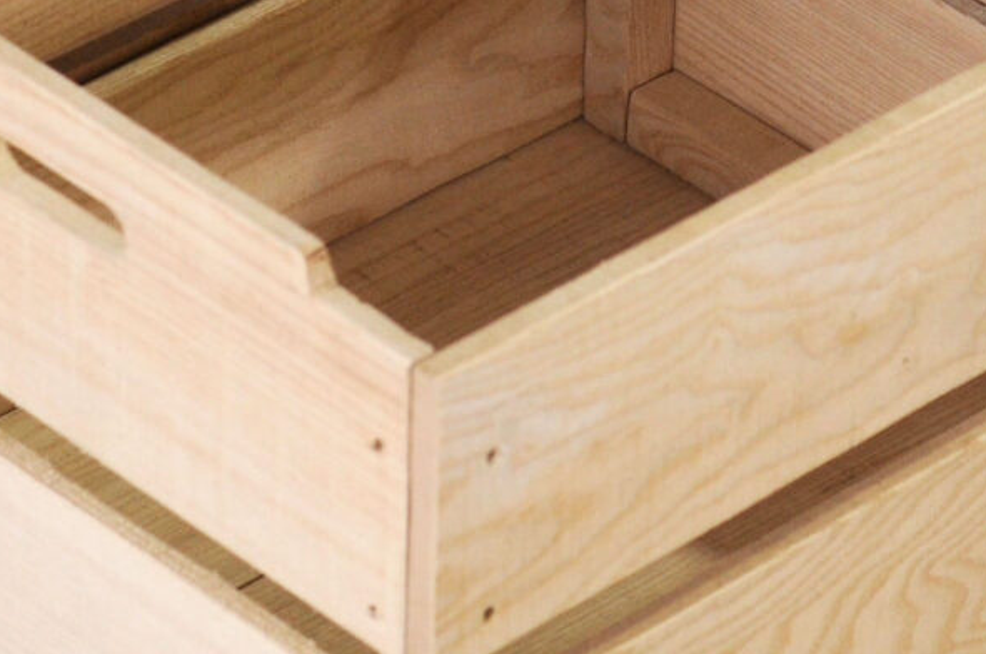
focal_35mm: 260
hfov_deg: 7.9
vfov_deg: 5.2
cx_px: 622
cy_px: -374
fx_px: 7109
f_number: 4
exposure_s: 1/500
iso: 400
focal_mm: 50
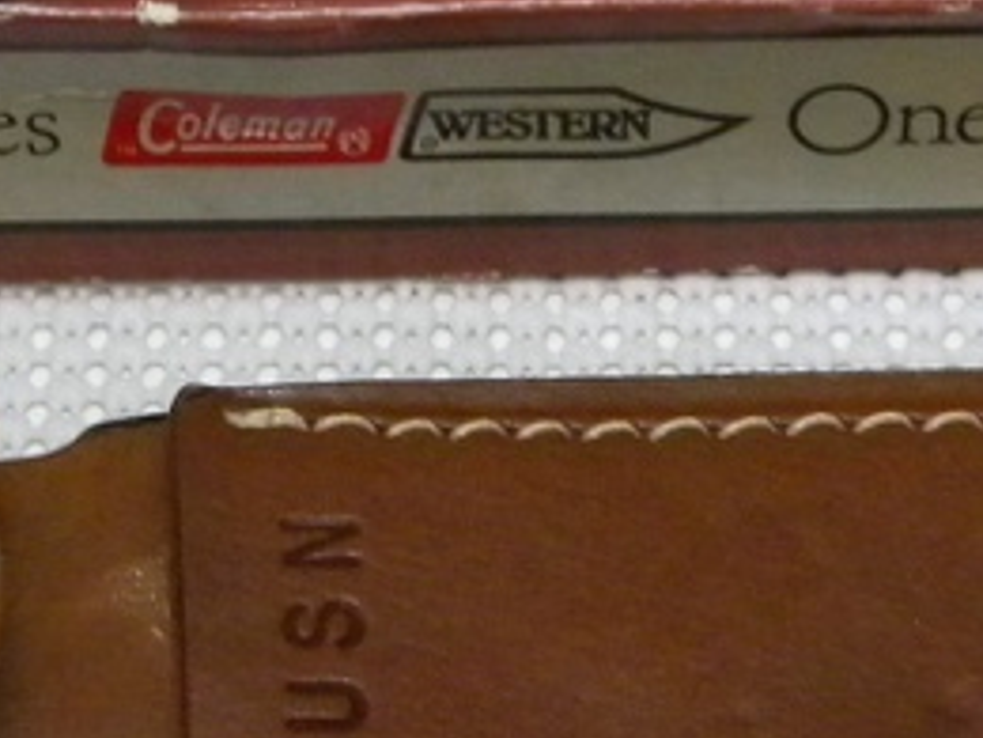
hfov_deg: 9.2
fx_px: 6105
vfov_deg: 6.9
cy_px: 553
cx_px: 469
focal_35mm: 215
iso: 400
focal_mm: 10.1
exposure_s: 1/31.6
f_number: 4.1
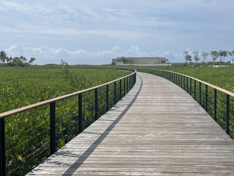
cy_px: 63
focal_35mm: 37
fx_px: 250
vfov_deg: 38.3
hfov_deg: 49.4
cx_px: 154
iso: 50
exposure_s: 1/9091
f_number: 1.6
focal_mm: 5.1
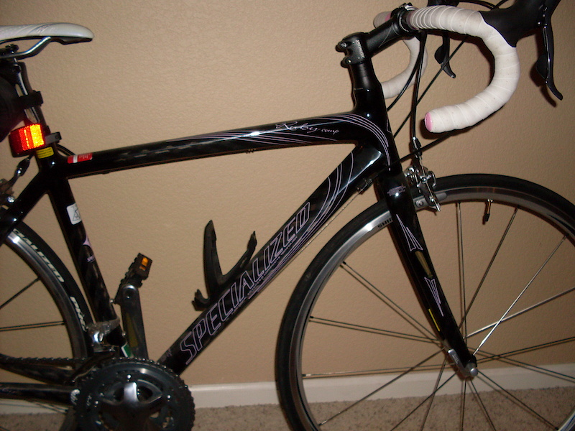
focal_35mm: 38
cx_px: 288
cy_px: 216
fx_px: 631
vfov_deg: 37.7
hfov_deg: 49.0
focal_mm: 6.3
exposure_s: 1/45
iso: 100
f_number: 2.8
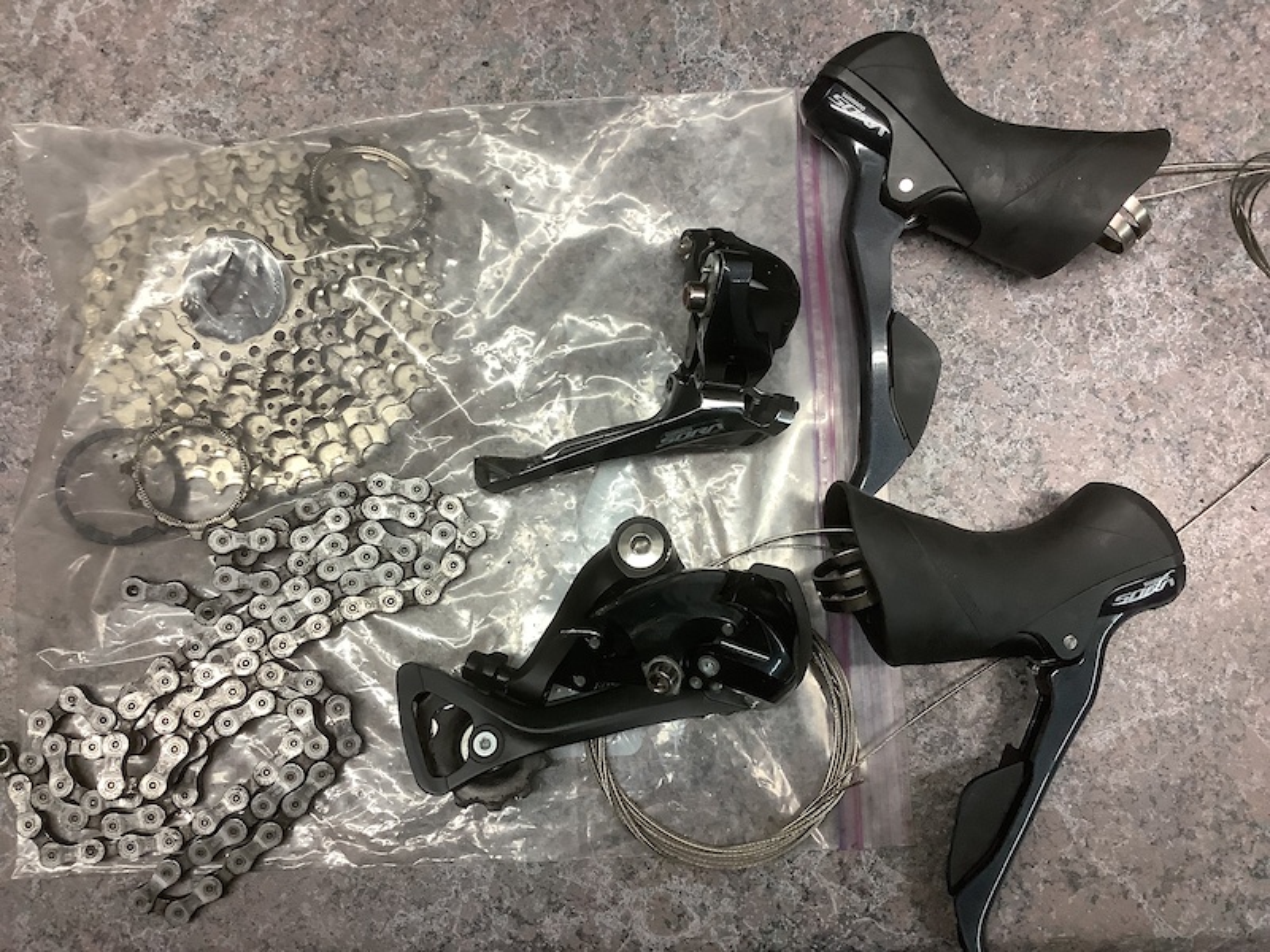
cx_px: 635
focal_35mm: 31
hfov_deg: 58.4
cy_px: 476
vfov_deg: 45.4
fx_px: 1137
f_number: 2.4
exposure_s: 1/60
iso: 160
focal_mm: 3.3
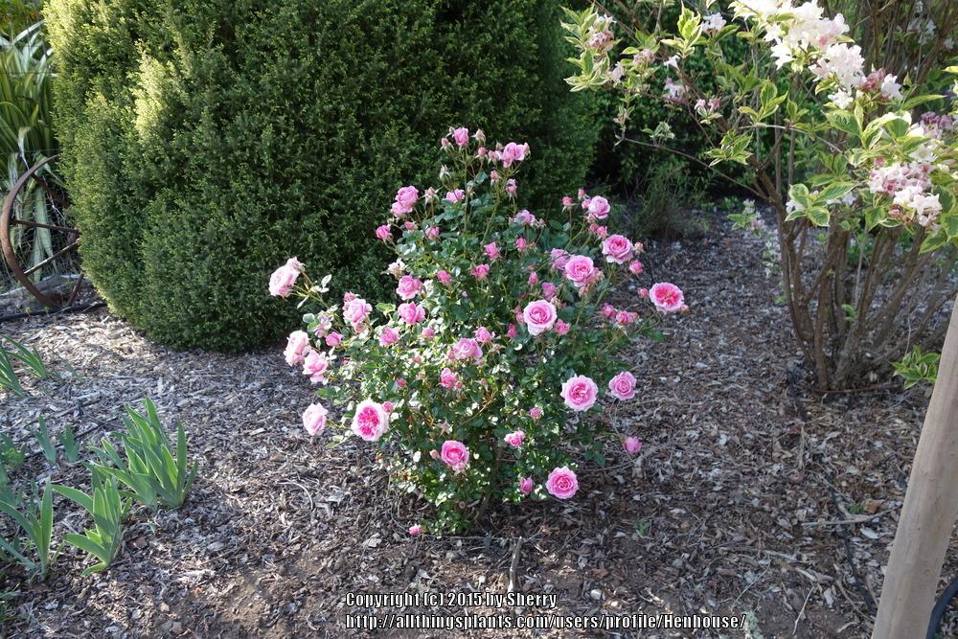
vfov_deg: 46.4
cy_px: 320
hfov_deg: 65.5
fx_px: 745
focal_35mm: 28
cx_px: 479
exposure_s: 1/100
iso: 125
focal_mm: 10.4
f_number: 2.8
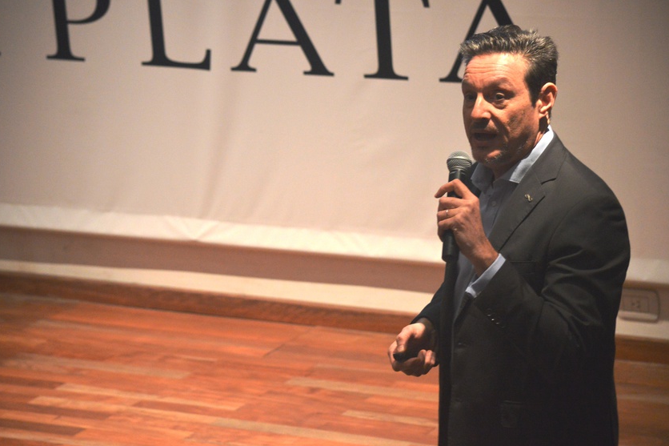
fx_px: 2861
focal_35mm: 154
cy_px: 223
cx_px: 334
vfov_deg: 8.9
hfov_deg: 13.3
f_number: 4.8
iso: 2500
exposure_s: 1/125
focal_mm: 102
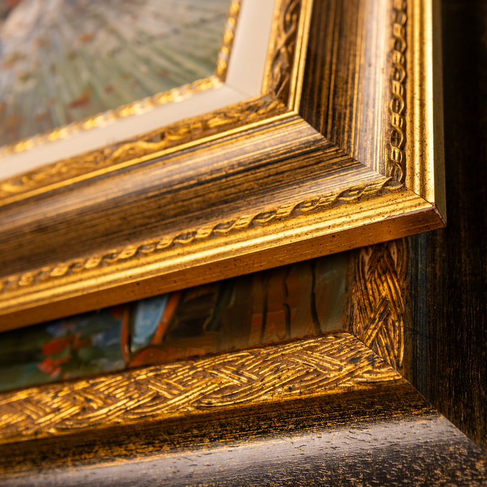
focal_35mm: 49
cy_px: 243
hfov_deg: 34.7
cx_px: 229
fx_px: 780
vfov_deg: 34.7
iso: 200
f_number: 4
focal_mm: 38
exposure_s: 1/100
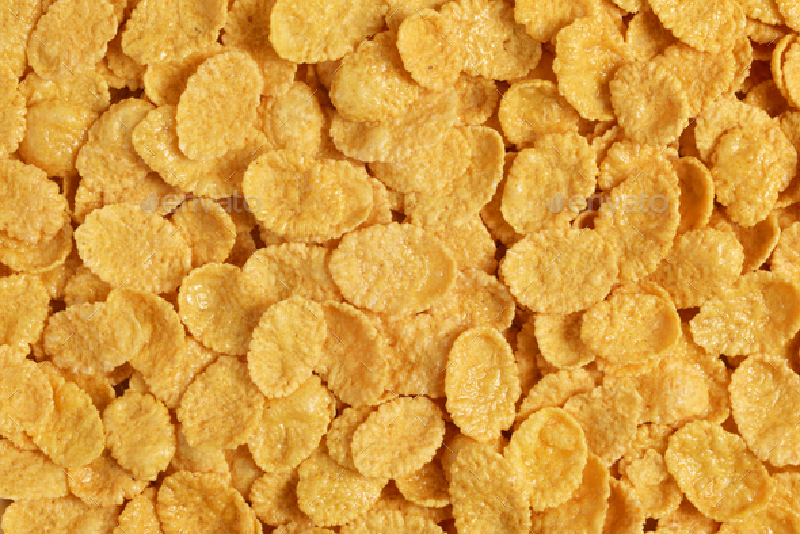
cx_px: 400
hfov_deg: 20.4
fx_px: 2223
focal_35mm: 100
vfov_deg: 13.7
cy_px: 267
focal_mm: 100
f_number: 16
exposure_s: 1/125
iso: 100
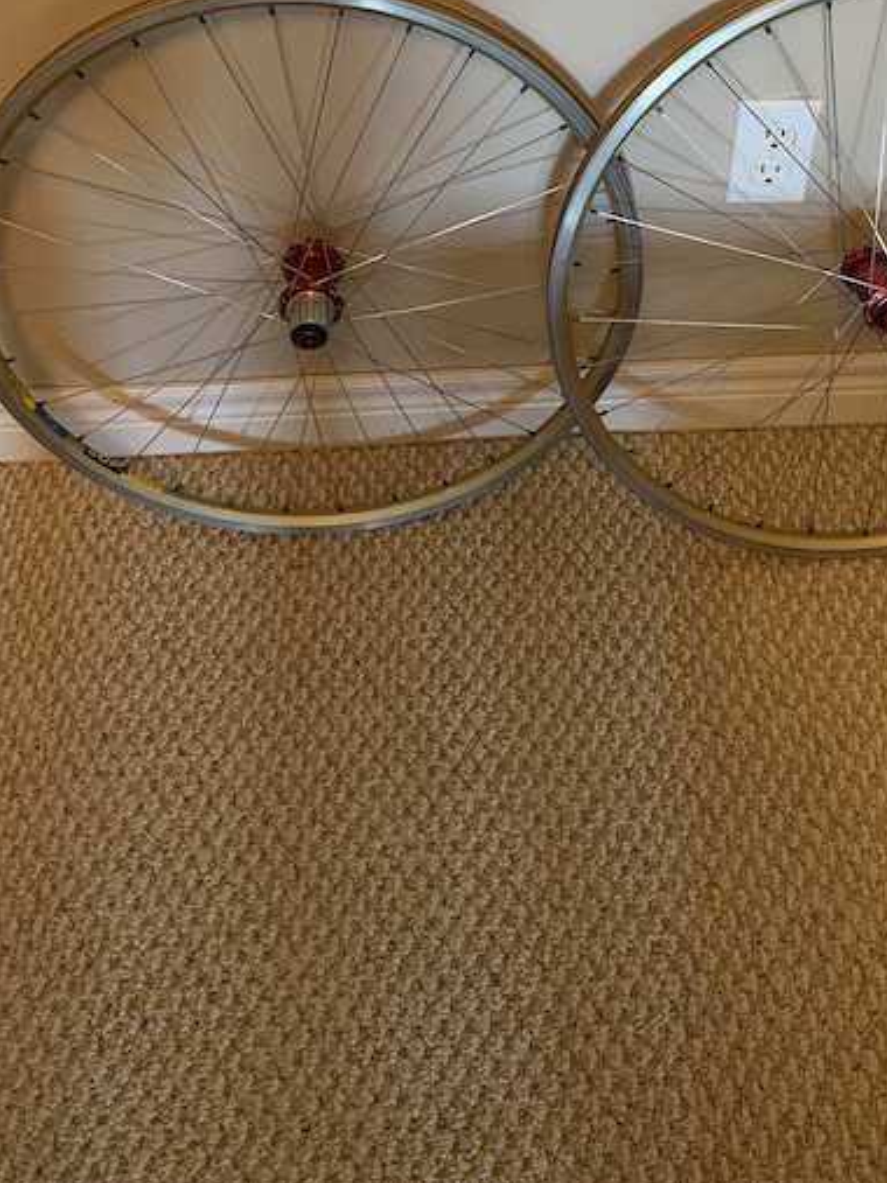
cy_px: 285
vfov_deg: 44.2
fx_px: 1401
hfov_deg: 34.9
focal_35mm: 41
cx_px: 567
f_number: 1.8
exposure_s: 1/30
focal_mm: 4.25
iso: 320
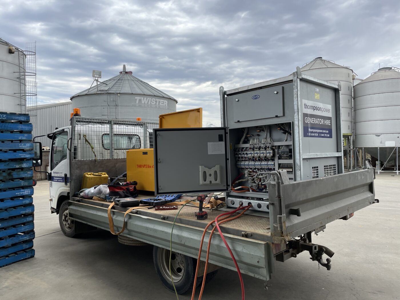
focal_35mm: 26
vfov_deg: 53.1
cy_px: 150
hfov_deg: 67.3
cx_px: 200
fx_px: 300
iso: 32
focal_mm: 4.2
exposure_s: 1/2451
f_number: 1.6
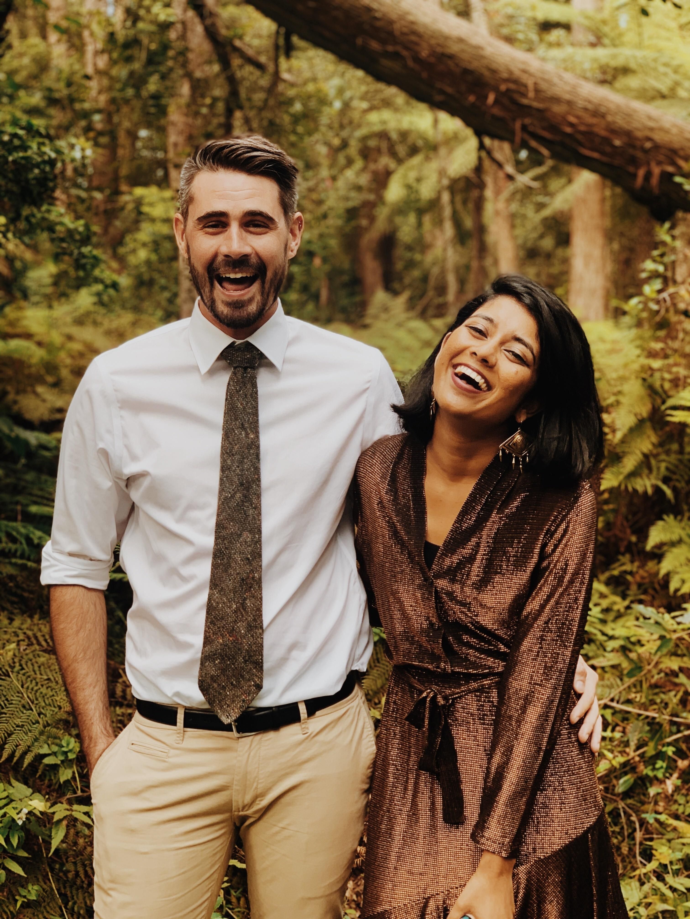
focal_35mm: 52
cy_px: 460
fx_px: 1382
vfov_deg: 36.8
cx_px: 345
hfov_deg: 28.0
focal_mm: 6
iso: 80
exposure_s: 1/122
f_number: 2.4
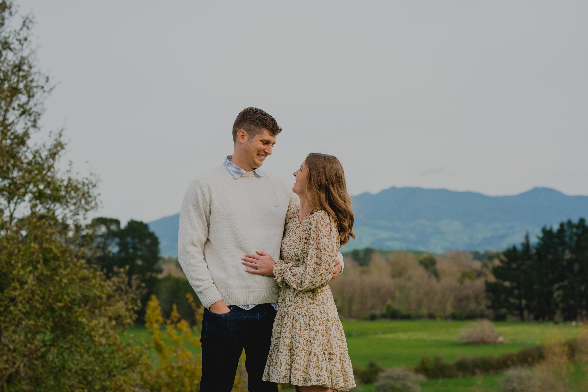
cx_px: 294
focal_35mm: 85
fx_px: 1389
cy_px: 196
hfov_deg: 23.9
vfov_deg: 16.1
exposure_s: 1/1600
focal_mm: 85
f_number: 4
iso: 320
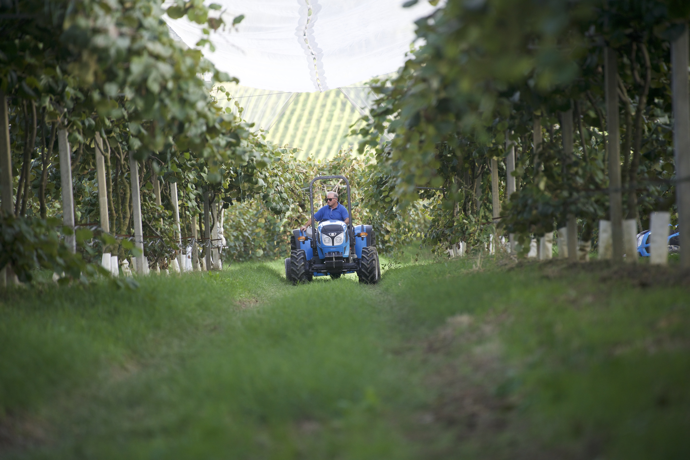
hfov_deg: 11.4
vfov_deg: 7.6
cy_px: 230
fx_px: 3450
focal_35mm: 180
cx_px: 345
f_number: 2.8
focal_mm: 180
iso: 1000
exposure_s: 1/1250
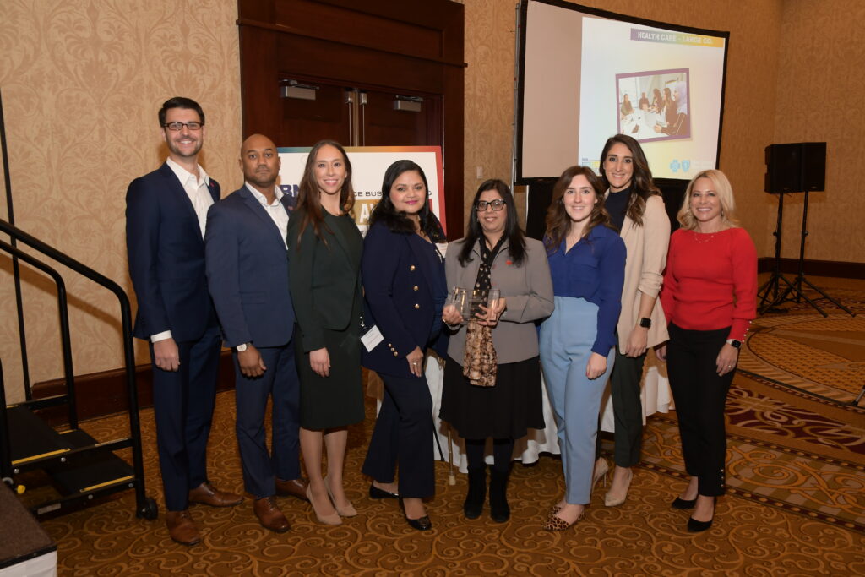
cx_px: 432
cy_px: 288
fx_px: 685
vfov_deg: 45.7
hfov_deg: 64.5
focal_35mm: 28
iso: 640
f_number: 5.6
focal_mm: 19
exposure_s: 1/100
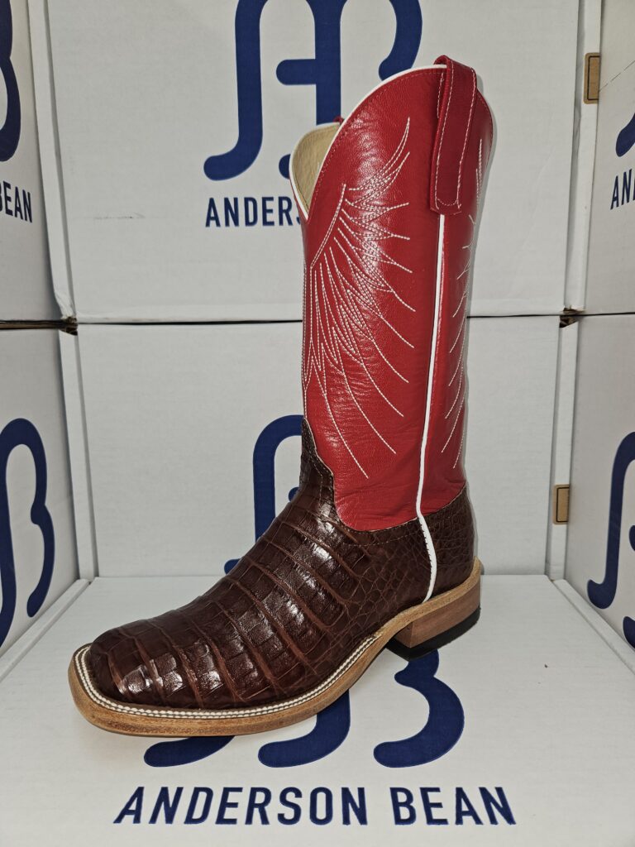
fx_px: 563
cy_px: 424
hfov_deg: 58.9
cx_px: 318
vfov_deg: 73.9
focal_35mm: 23
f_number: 1.8
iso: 25
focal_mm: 5.4
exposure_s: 1/60
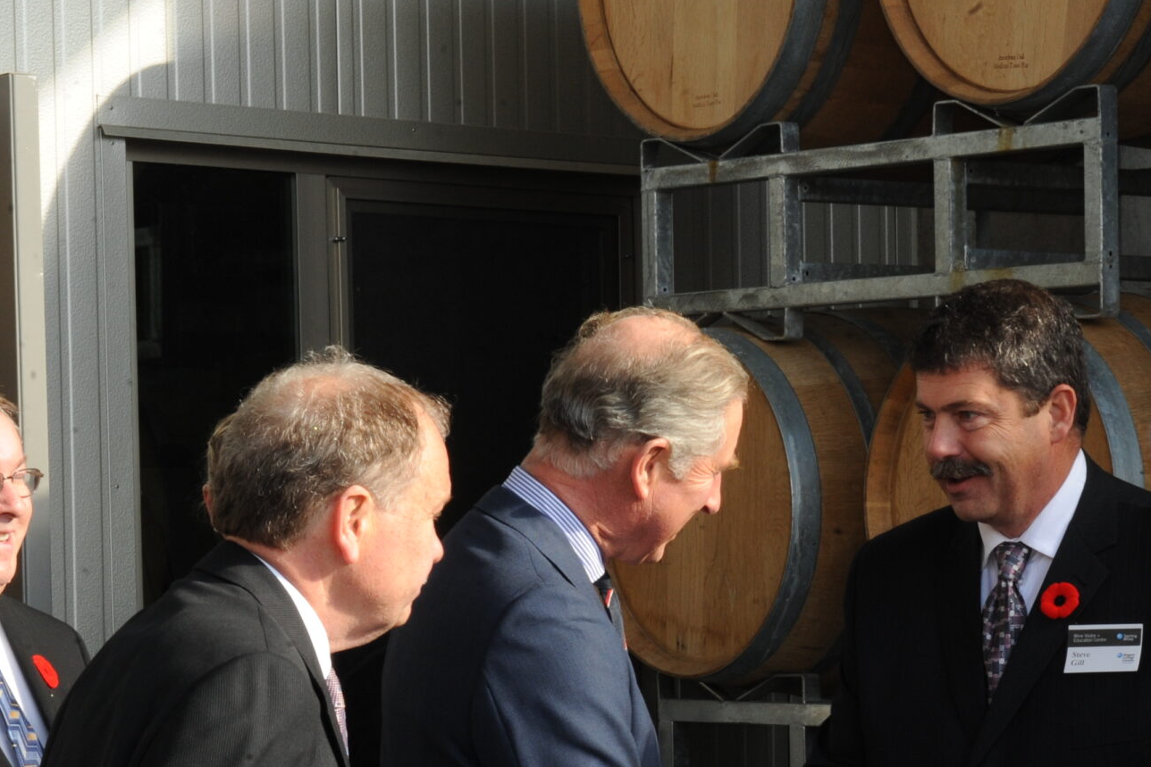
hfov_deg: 14.7
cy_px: 734
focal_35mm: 139
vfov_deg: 9.8
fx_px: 4444
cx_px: 955
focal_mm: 70
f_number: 20
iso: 800
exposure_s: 1/60
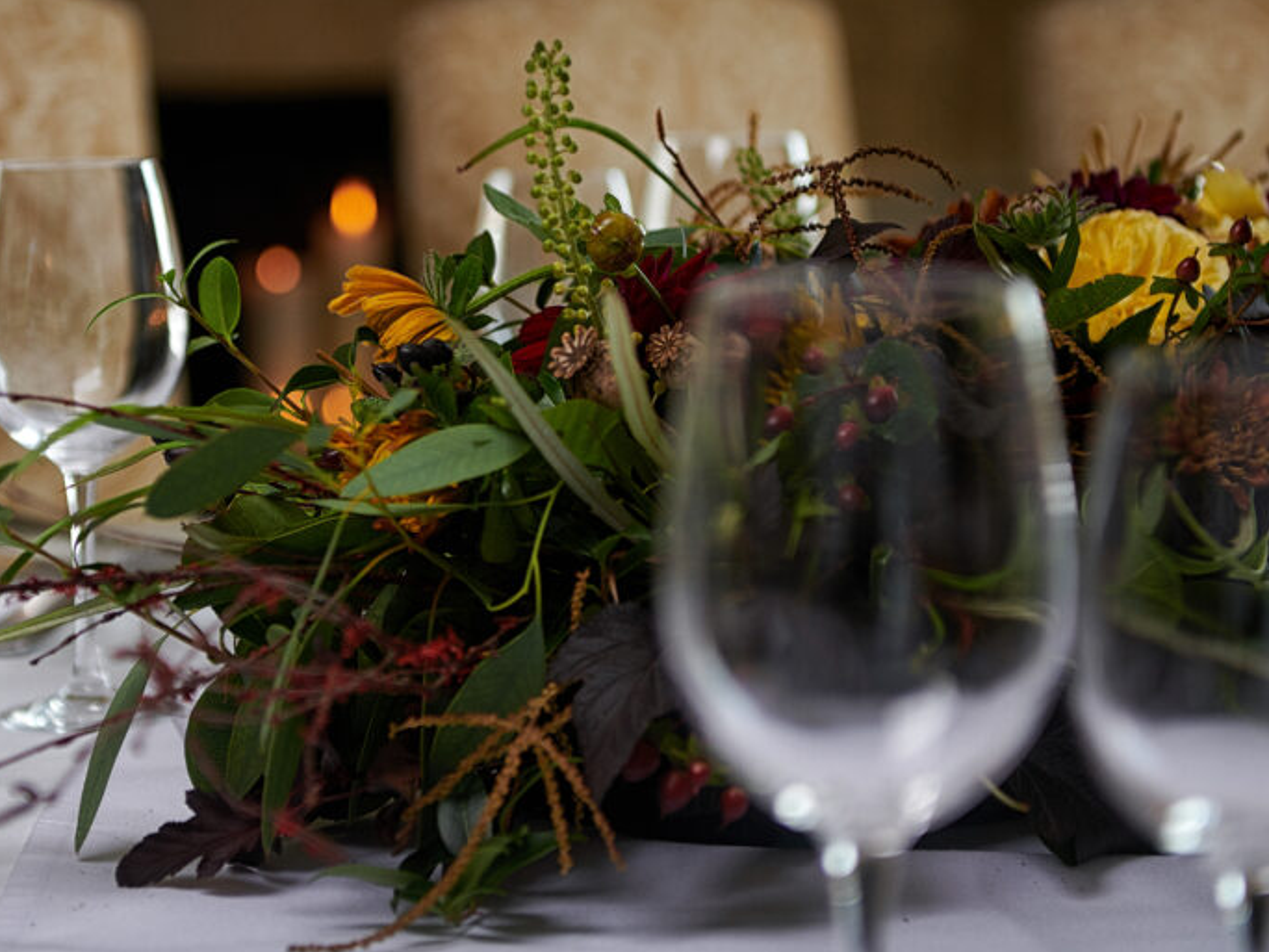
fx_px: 4326
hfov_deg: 16.6
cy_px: 213
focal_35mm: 118
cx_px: 408
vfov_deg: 12.5
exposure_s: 1/500
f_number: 2.8
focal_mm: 70
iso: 160
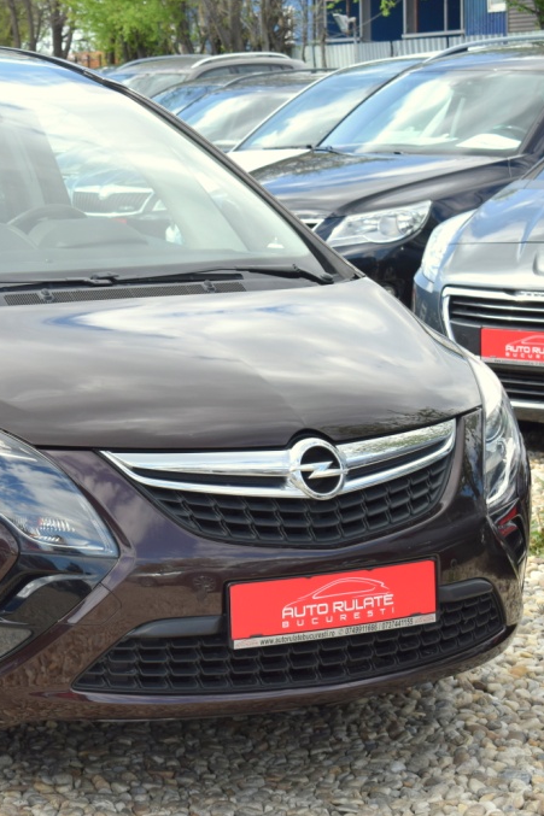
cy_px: 410
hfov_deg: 12.4
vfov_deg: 18.8
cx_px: -47
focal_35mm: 109
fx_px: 2472
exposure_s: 1/250
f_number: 8
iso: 250
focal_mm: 48
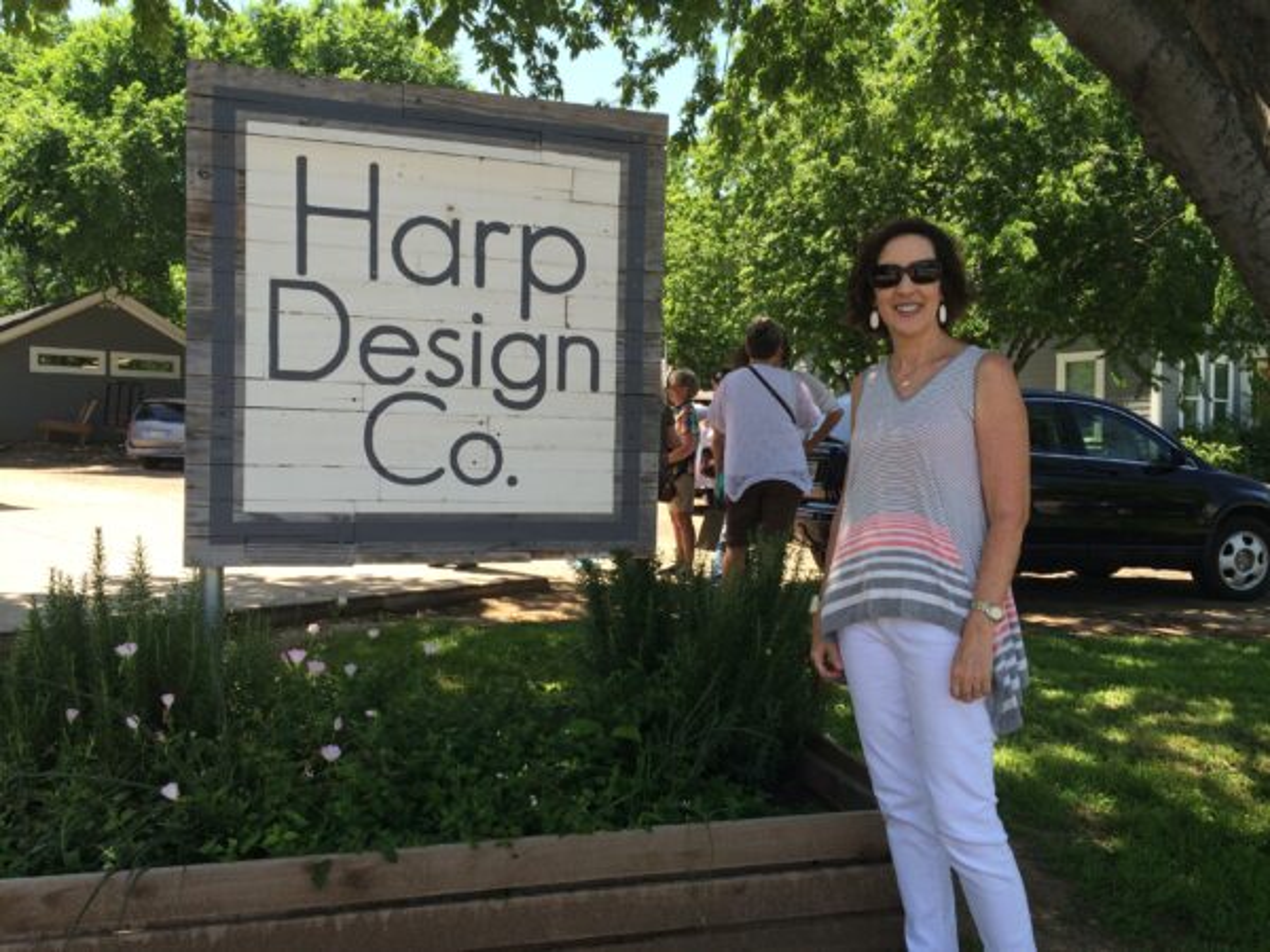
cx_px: 635
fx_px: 1064
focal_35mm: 29
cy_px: 476
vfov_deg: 48.2
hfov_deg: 61.7
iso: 32
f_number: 2.2
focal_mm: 4.15
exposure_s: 1/562
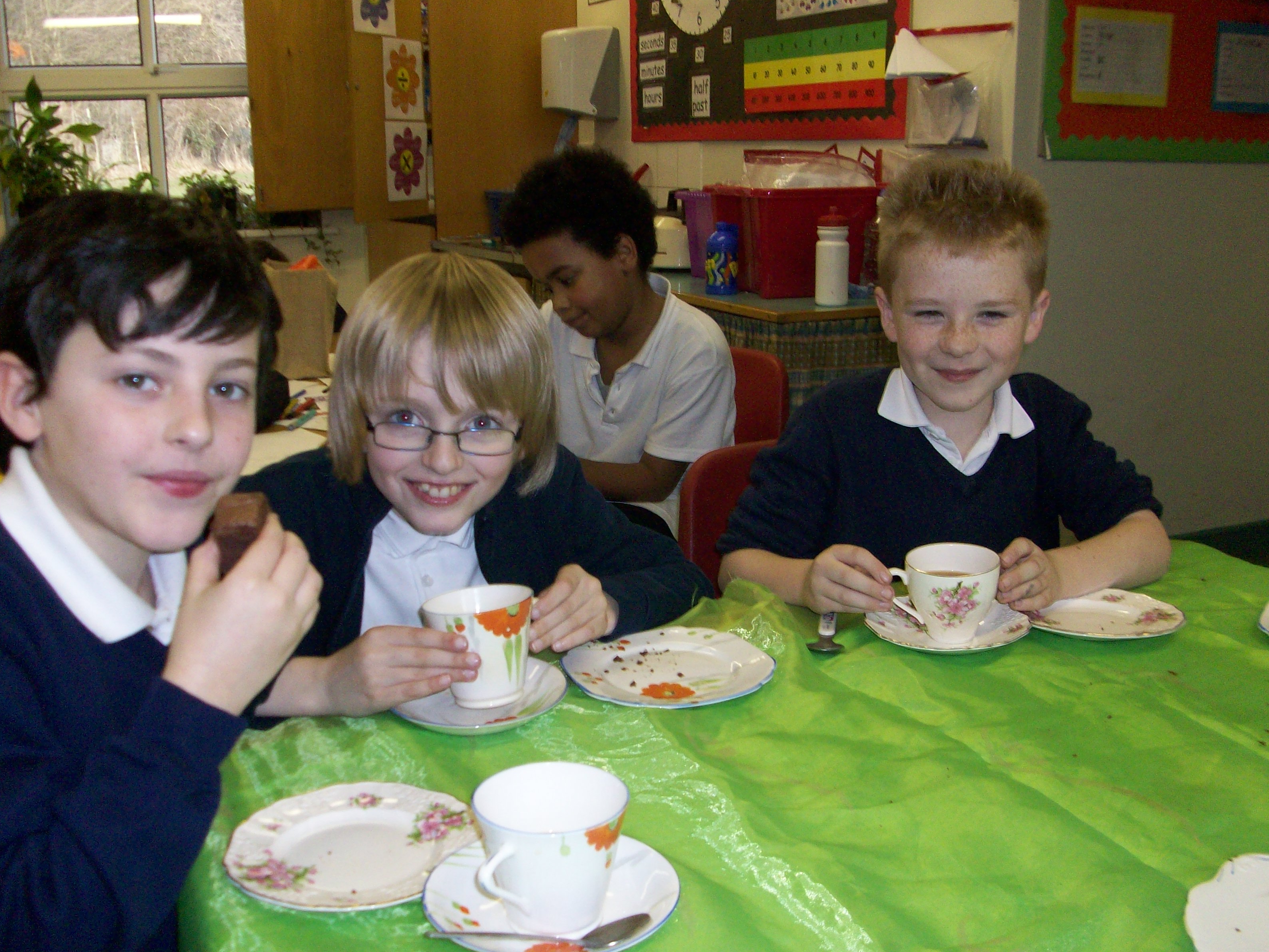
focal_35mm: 35
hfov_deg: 52.6
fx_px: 1283
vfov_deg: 40.7
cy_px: 480
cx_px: 622
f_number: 2.8
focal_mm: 5.7
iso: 160
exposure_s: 1/60
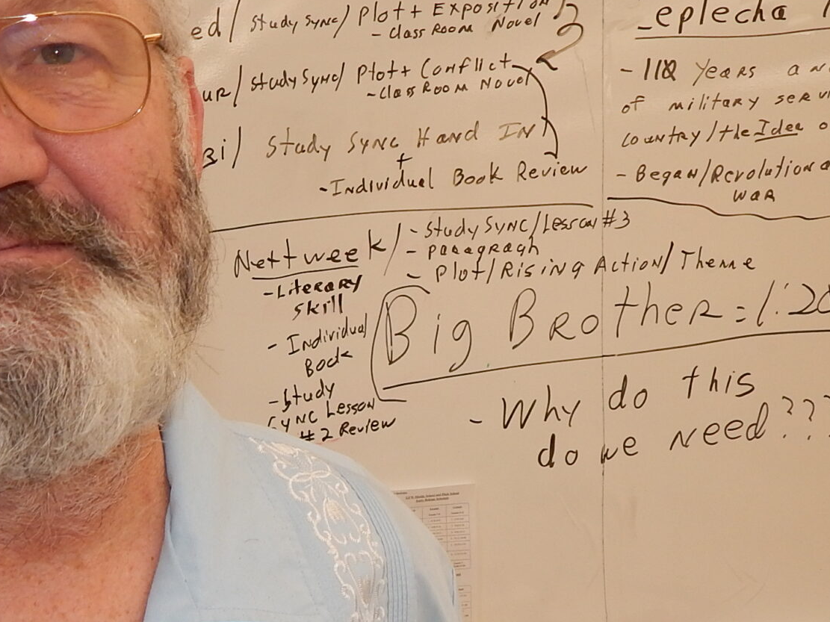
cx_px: 279
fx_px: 1271
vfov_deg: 27.5
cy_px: 324
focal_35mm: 53
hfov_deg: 35.8
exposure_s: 1/40
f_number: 3
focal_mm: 4
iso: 125
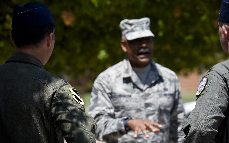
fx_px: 955
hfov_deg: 13.7
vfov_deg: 8.6
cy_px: 73
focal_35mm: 153
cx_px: 114
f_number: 5.6
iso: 100
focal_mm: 150
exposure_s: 1/800
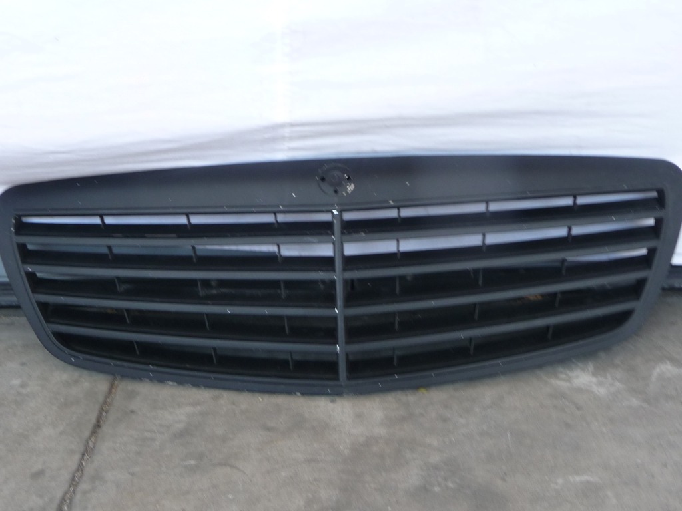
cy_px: 256
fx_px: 906
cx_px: 341
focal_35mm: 46
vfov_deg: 31.5
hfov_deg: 41.2
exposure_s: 1/50
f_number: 3.6
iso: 100
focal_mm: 5.6
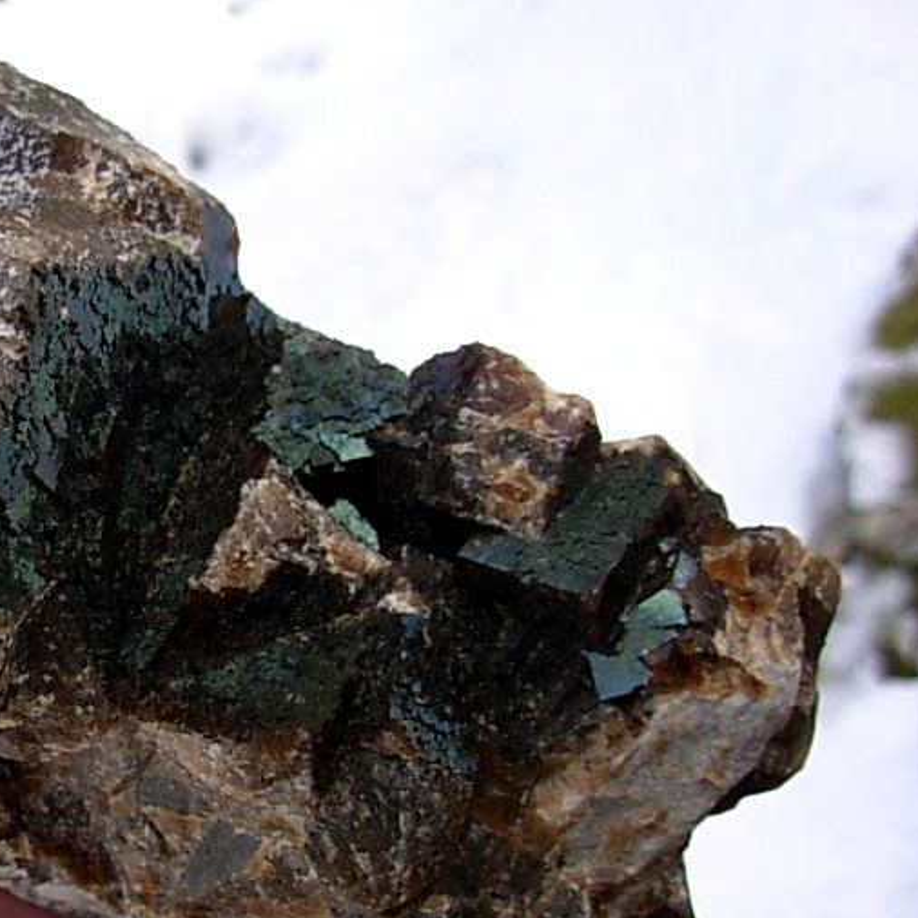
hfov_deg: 24.5
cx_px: 58
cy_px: 604
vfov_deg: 25.2
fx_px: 2040
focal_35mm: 68
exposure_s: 1/235
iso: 50
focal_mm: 6.3
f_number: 2.9
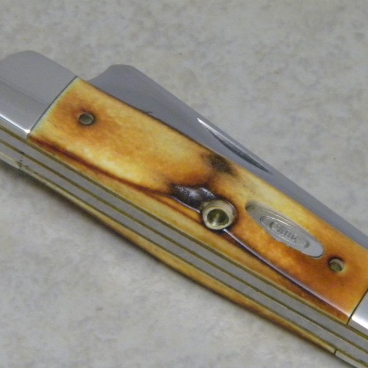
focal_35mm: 213
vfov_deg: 8.2
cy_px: 221
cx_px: 234
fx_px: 2562
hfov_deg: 8.2
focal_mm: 26.8
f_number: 5
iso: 800
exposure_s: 1/41.6
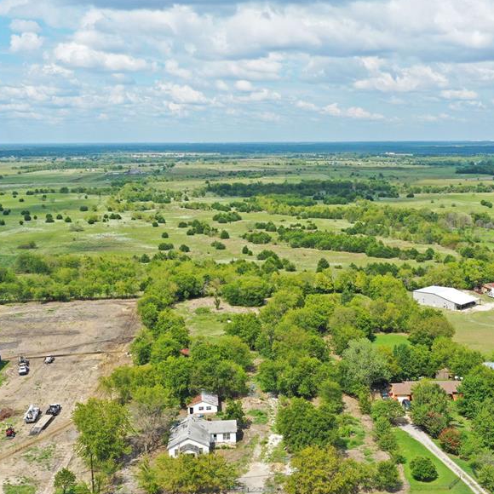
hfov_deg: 39.9
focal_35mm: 42
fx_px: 678
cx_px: 288
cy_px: 285
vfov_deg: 39.9
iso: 100
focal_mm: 10.26
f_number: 5.6
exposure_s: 1/500
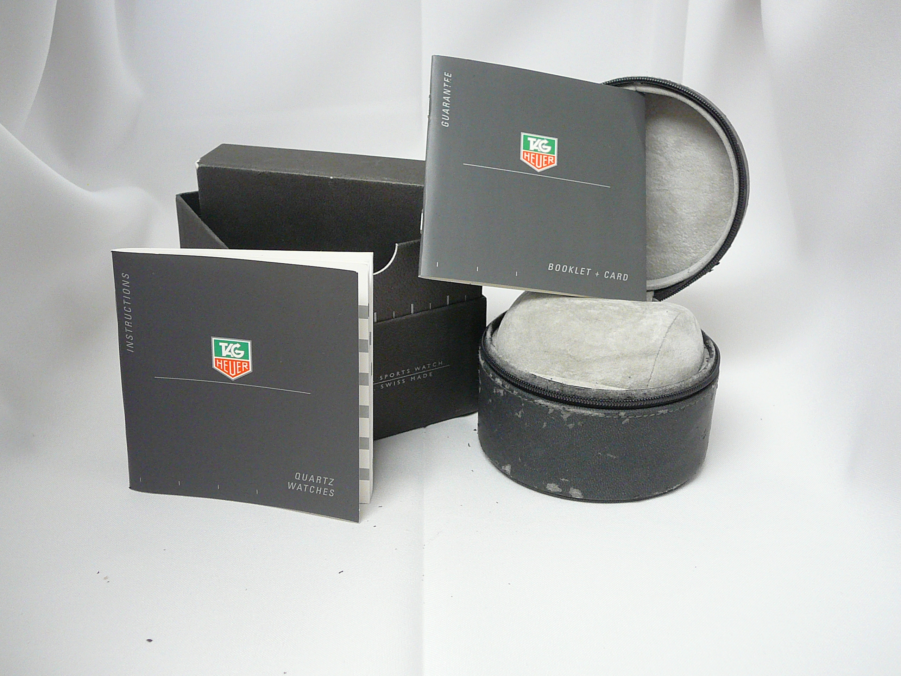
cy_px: 338
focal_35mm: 41
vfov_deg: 35.1
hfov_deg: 45.8
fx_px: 1067
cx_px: 450
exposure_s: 1/20
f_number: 3.1
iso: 200
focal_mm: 6.1
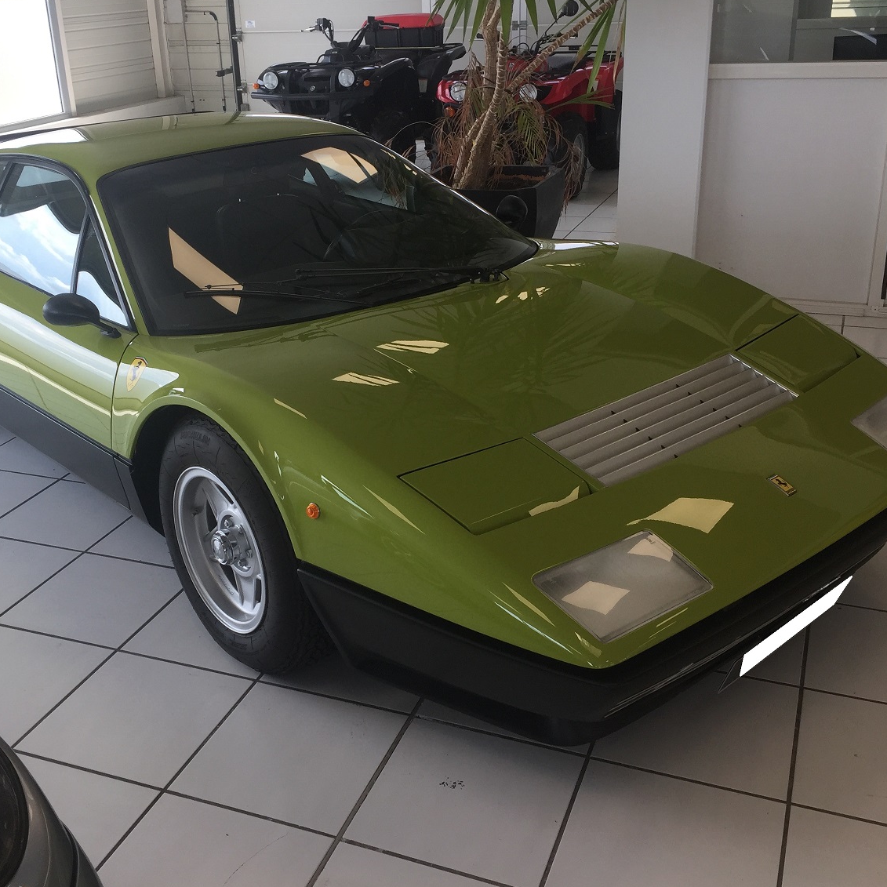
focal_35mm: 37
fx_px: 1073
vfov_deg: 44.9
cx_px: 380
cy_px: 421
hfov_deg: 44.8
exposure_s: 1/243
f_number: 2.2
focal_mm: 4.15
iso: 32
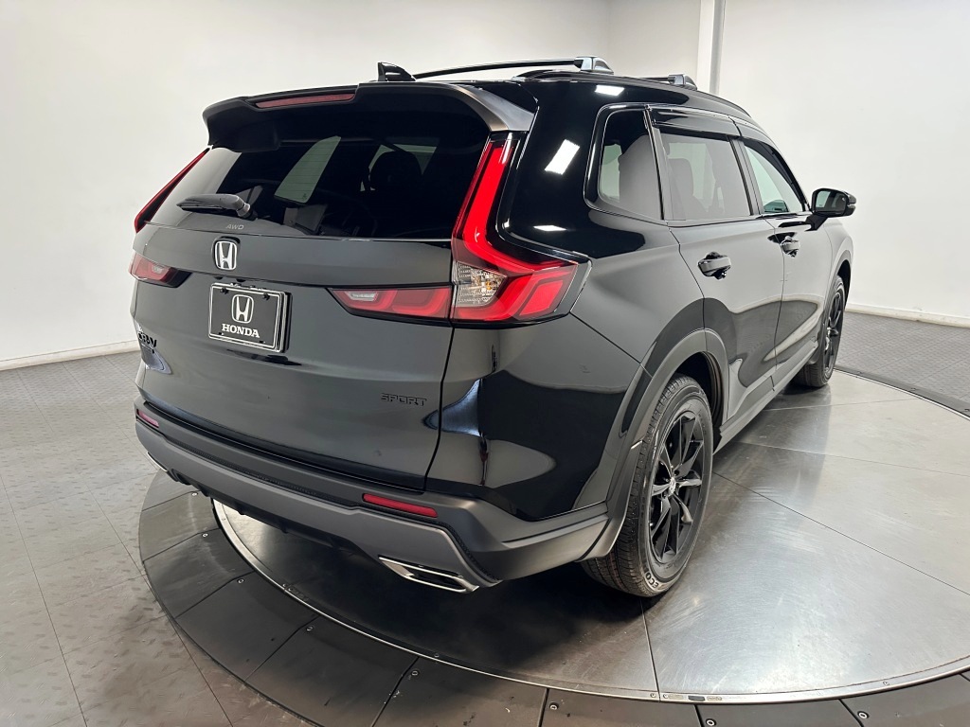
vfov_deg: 56.8
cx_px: 485
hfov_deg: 71.6
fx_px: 673
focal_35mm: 24
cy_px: 364
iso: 500
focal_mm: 6.86
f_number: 1.78
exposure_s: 1/60
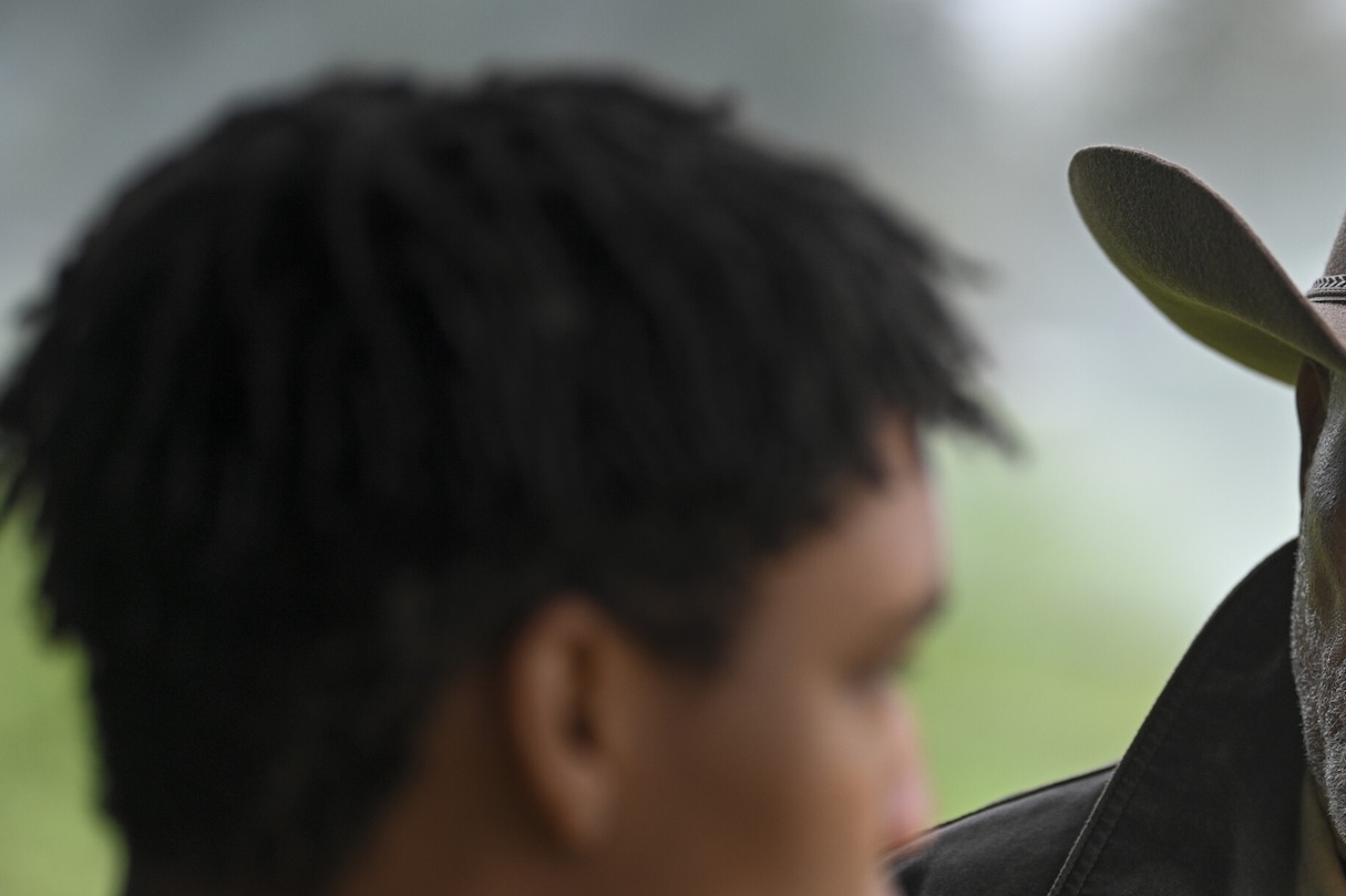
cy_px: 679
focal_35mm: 181
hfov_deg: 11.3
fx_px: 6764
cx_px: 1095
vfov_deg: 7.6
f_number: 2.8
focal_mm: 110
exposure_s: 1/1000
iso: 400
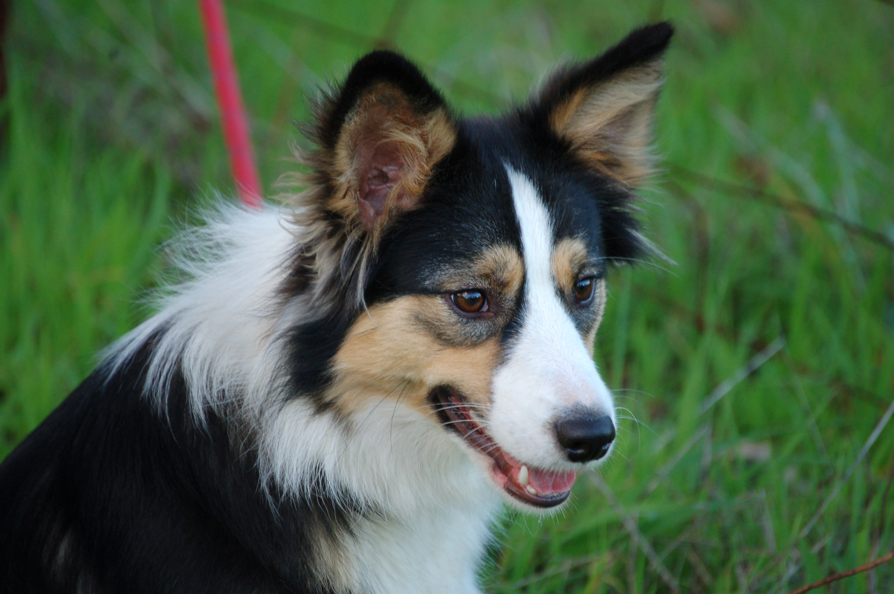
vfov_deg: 4.6
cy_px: 297
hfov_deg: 6.9
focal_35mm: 300
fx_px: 7443
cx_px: 447
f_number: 5.6
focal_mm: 200
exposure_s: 1/60
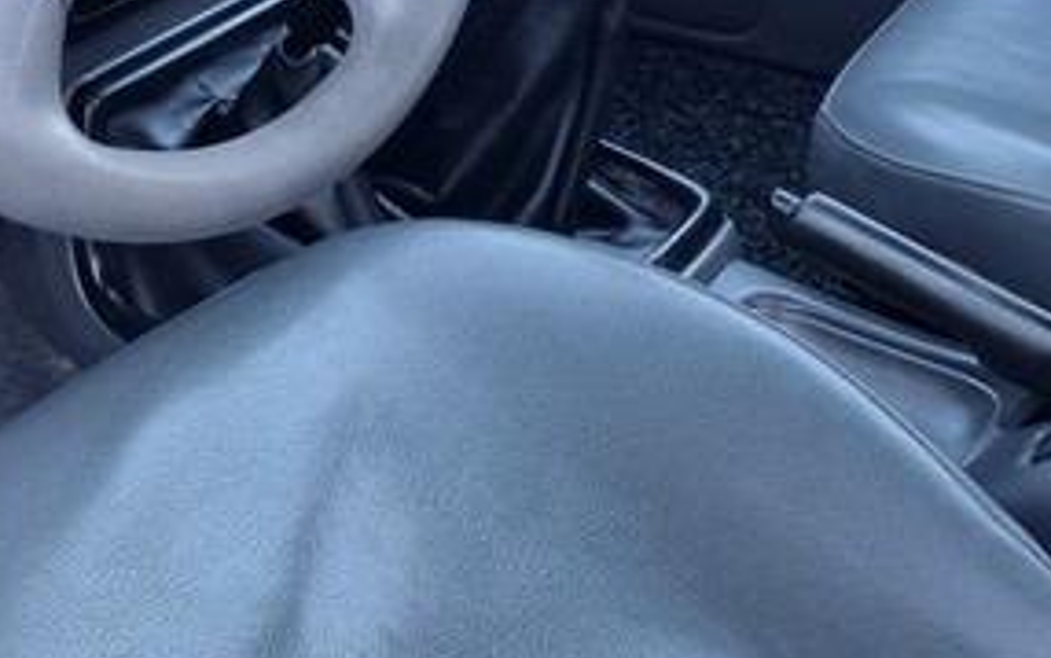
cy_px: -239
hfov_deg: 26.1
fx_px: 2206
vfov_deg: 15.9
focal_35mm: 77
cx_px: 140
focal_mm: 5.4
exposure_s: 1/100
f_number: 1.8
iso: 200
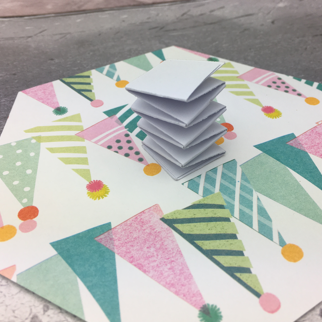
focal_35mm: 35
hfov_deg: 47.1
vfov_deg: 47.2
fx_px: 368
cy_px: 159
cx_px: 179
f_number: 2.2
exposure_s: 1/348
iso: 25
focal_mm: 4.15
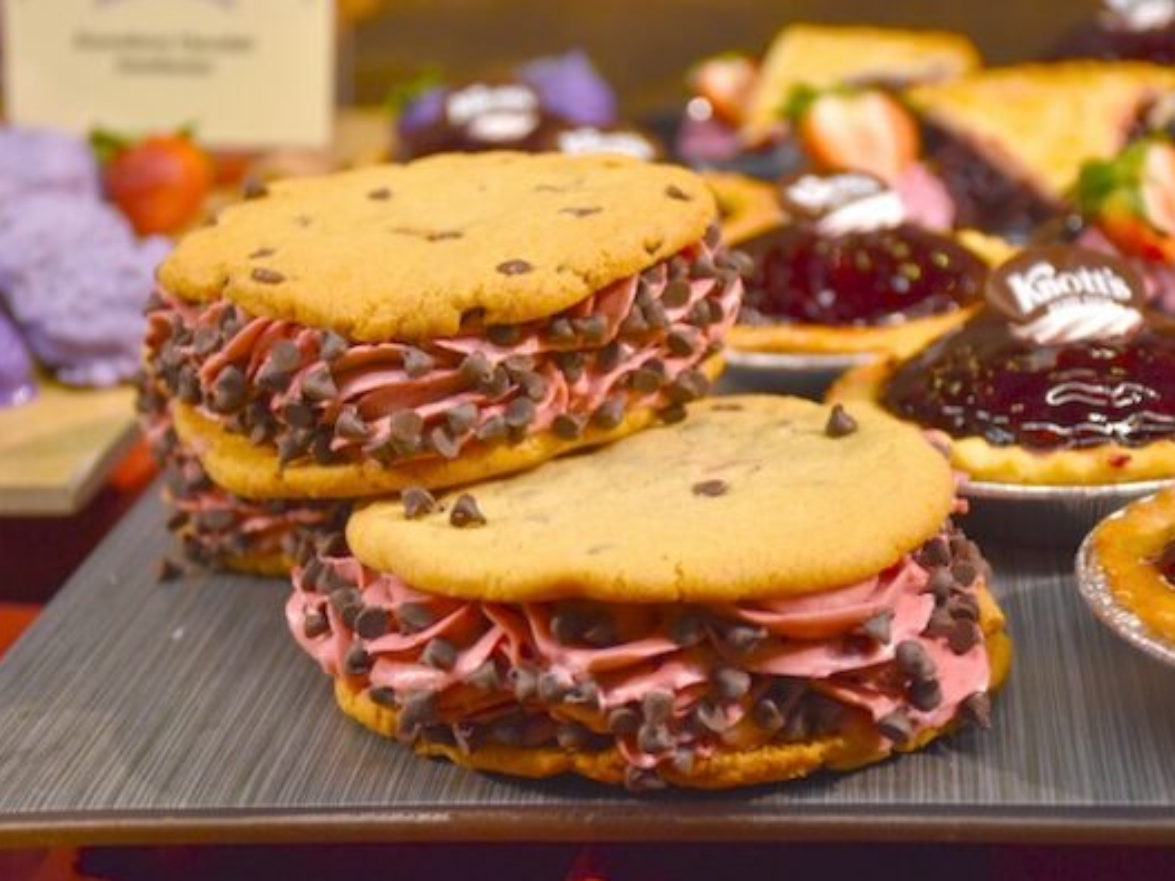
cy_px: 442
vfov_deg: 21.3
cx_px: 548
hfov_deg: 28.2
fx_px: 2342
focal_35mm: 69
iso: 800
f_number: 4.5
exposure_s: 1/60
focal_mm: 42
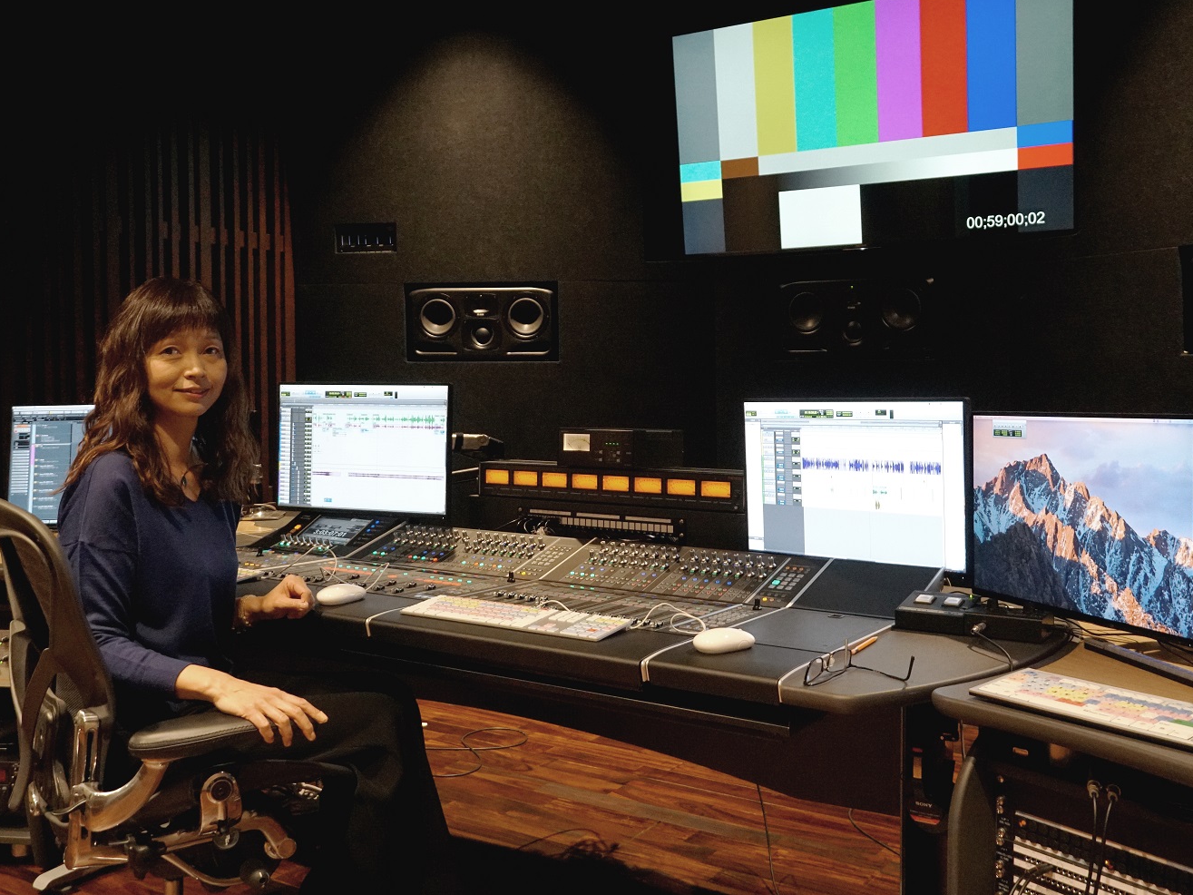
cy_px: 442
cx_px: 628
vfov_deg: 41.2
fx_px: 1191
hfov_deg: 53.2
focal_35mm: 35
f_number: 4
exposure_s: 1/160
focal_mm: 21
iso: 4000
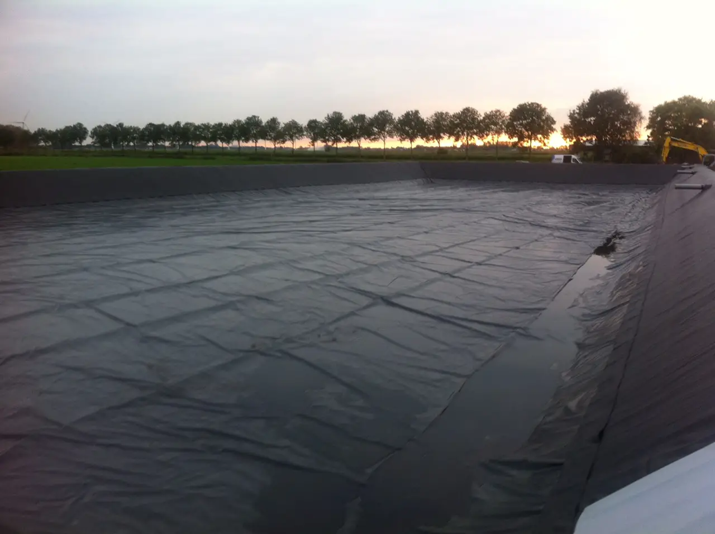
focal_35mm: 35
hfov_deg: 52.7
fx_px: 722
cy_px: 267
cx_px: 358
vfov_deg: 40.6
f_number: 2.8
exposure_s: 1/40
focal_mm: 3.85
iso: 80
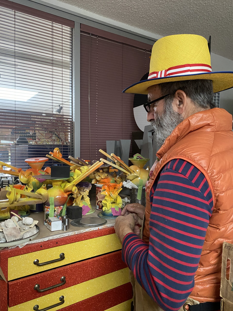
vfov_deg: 67.3
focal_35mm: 26
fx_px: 233
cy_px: 156
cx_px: 116
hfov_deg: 53.1
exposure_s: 1/35
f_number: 1.8
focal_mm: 4.25
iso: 640
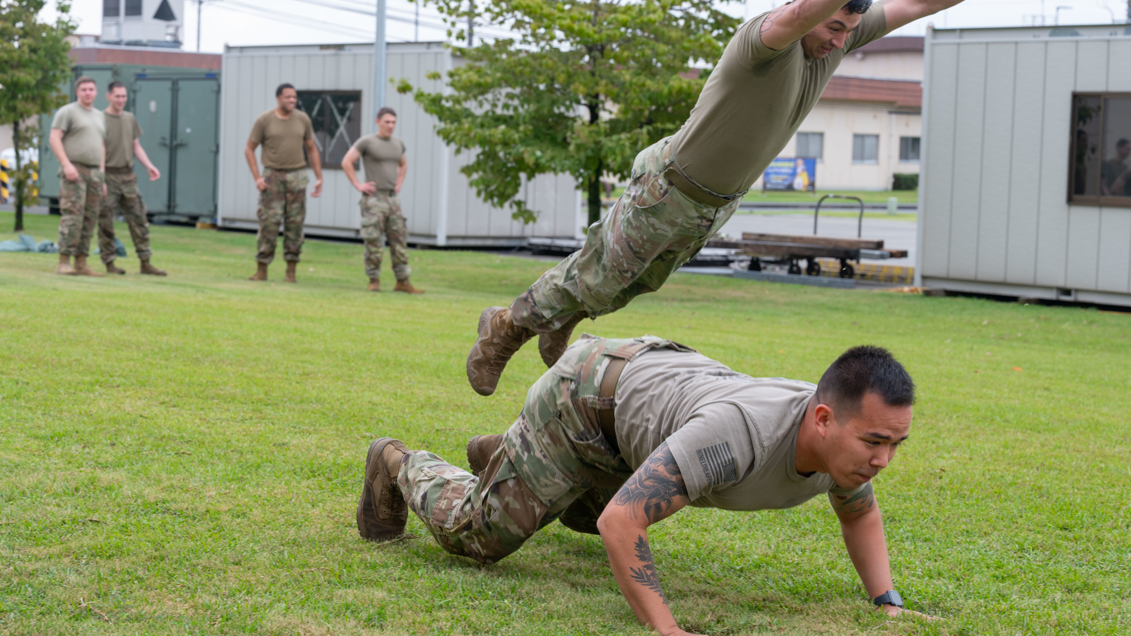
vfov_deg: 16.3
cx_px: 569
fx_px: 2219
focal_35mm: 74
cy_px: 288
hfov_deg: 28.6
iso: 500
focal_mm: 70
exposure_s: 1/250
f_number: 7.1
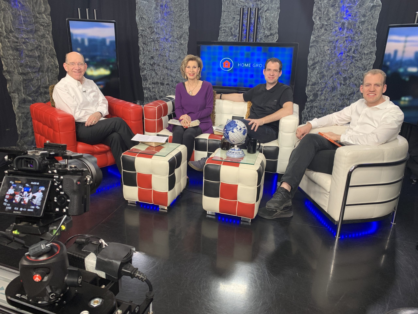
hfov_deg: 67.3
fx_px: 314
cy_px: 157
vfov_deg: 53.1
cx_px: 209
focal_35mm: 26
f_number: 1.8
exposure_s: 1/50
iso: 64
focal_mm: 4.25
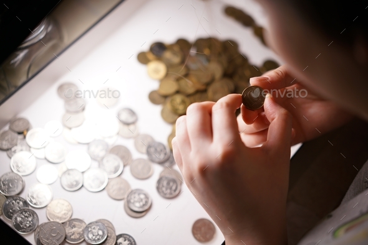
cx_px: 184
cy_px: 122
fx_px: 562
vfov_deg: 24.6
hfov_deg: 36.2
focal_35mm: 55
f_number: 2
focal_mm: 55
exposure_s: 1/200
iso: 100
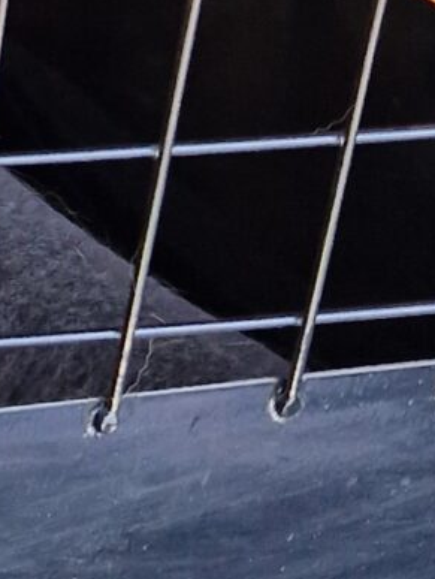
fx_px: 2543
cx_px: -827
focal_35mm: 152
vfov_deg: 12.4
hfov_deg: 8.4
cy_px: -248
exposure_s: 1/180
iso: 100
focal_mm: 5.4
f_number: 1.8
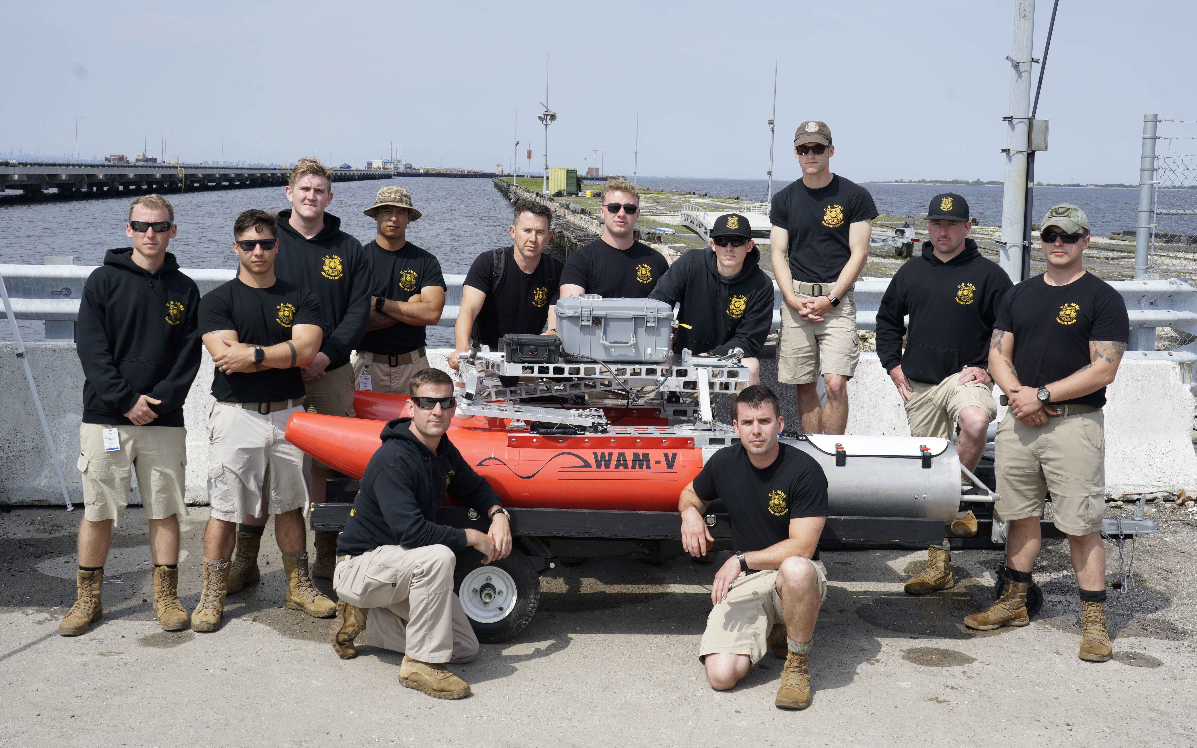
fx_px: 1435
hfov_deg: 45.3
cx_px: 598
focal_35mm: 44
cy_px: 370
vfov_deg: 29.2
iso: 320
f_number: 9
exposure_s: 1/640
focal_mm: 43
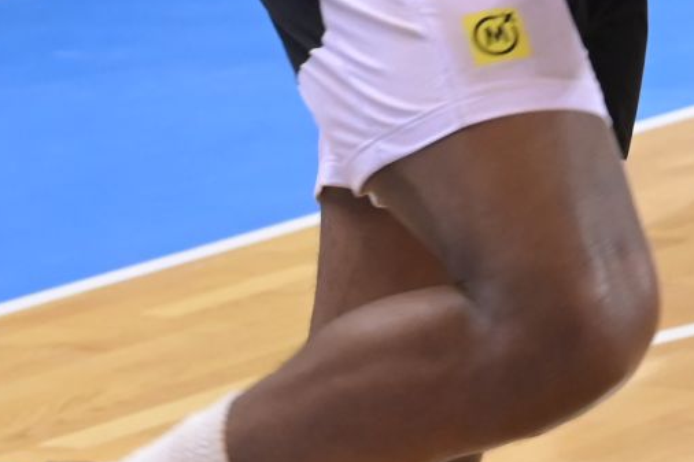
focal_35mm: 346
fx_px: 6668
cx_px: 669
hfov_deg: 5.9
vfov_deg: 4.0
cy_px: -123
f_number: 5
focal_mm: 70
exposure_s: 1/500
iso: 5000
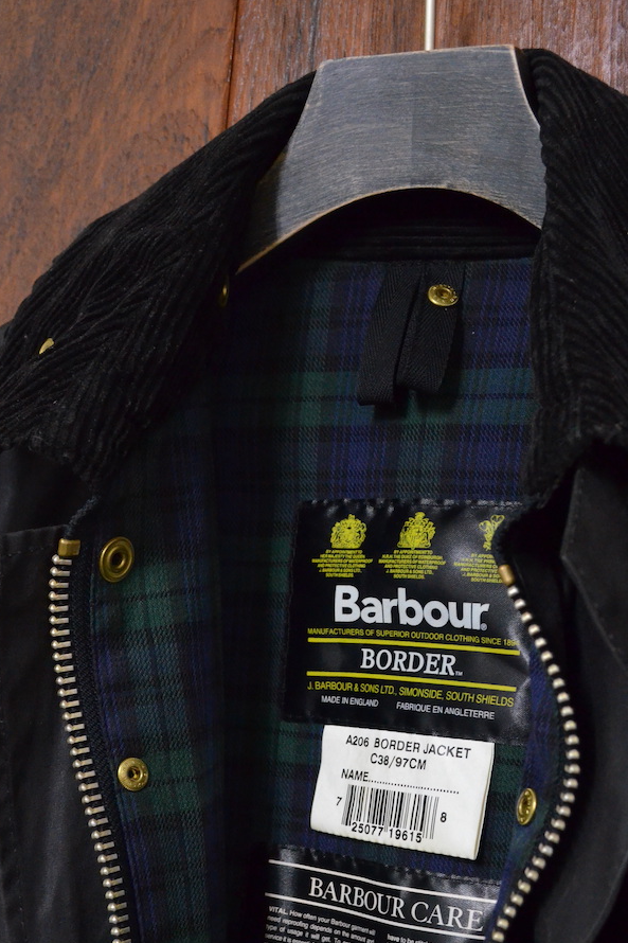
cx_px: 298
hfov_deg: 24.2
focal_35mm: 56
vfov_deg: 35.3
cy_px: 624
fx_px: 1466
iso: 3200
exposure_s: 1/60
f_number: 6.3
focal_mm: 26
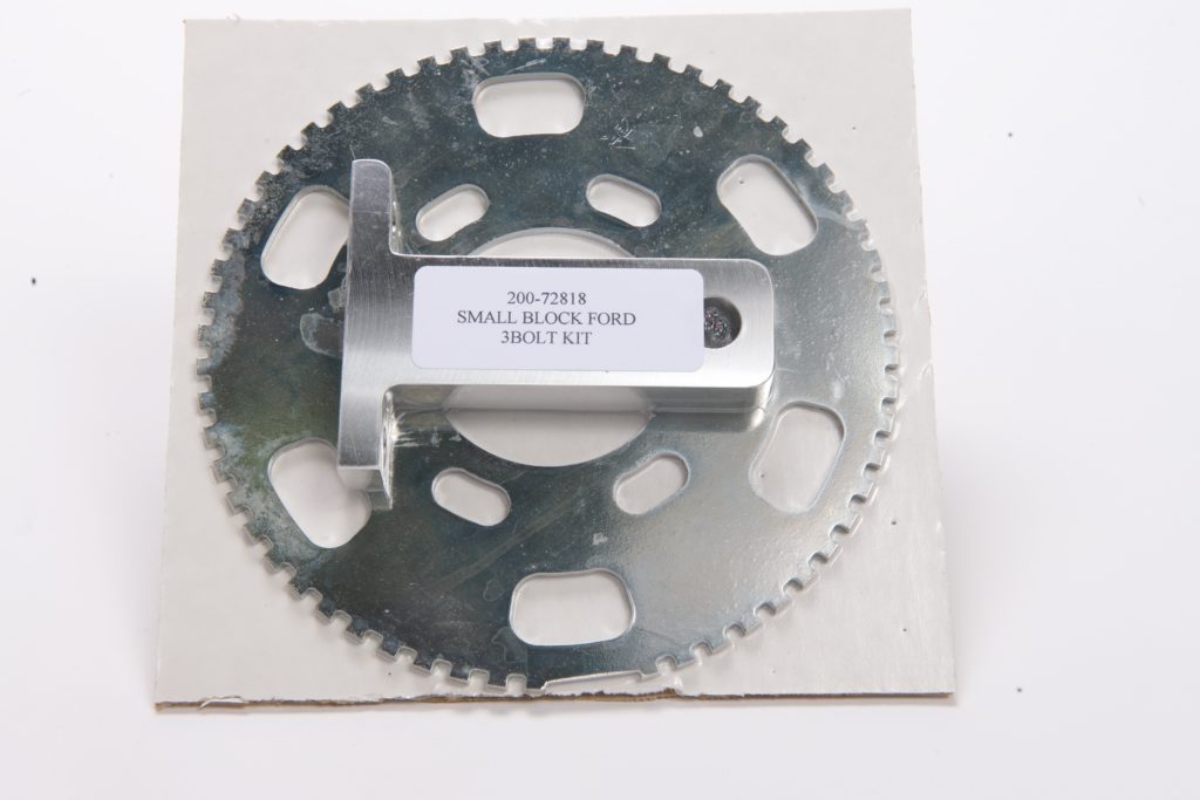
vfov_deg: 21.9
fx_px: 2067
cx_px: 600
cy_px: 400
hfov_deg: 32.4
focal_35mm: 62
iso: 100
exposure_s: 1/60
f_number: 16
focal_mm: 62
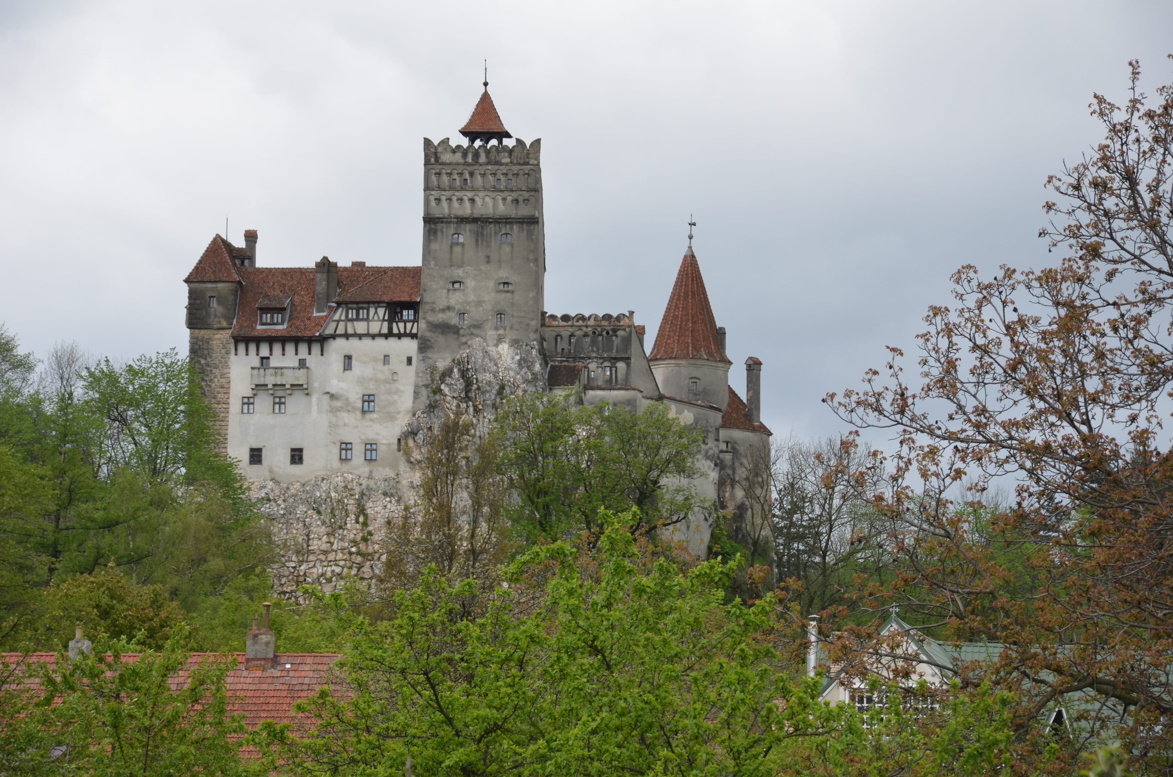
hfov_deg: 13.1
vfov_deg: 8.7
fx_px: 5121
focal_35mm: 158
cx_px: 586
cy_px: 388
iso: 400
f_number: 9
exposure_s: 1/320
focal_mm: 105
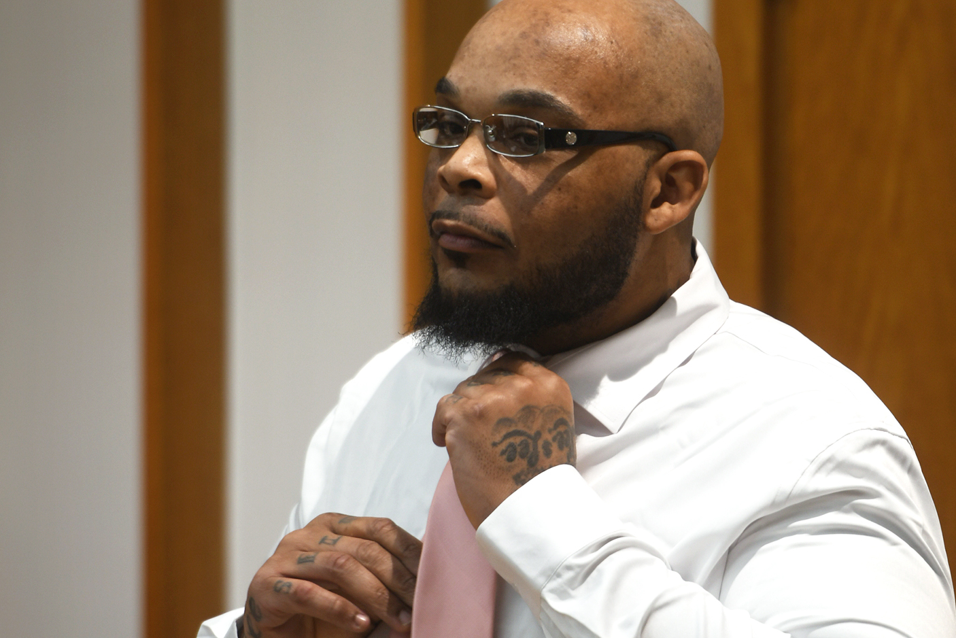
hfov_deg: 8.0
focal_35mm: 256
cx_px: 559
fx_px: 6799
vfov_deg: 5.4
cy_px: 350
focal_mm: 200
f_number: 3.2
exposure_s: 1/30
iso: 200
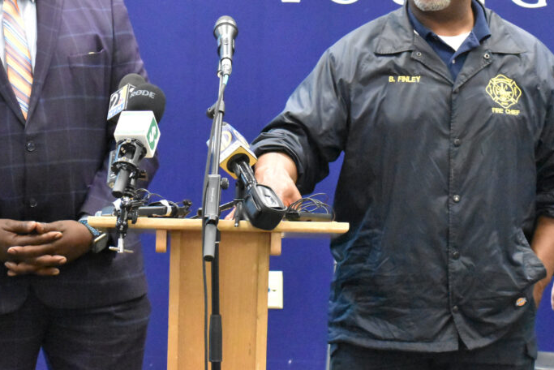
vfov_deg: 8.1
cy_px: 84
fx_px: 2602
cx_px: 315
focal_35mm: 169
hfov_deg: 12.2
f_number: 5
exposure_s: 1/125
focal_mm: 70
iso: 16000
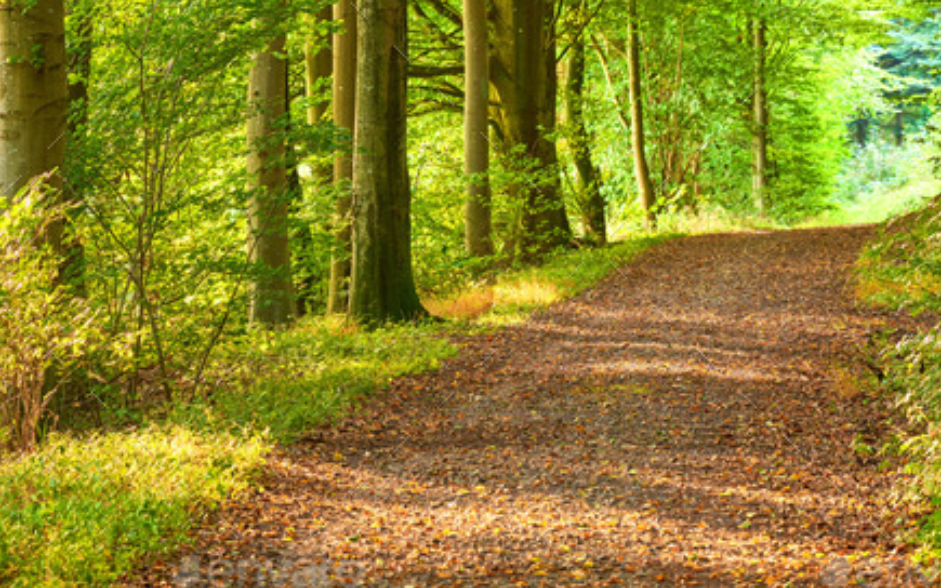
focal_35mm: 280
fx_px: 7182
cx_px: 586
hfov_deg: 7.5
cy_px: -93
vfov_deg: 4.7
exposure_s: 1/2.5
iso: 64
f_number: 7.1
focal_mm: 135
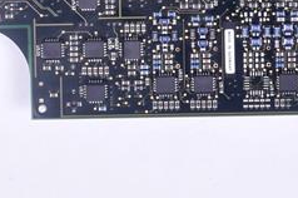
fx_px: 876
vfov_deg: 12.6
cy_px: -43
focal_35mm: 106
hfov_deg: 19.1
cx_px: 244
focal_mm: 28
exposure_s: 1/200
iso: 200
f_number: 11
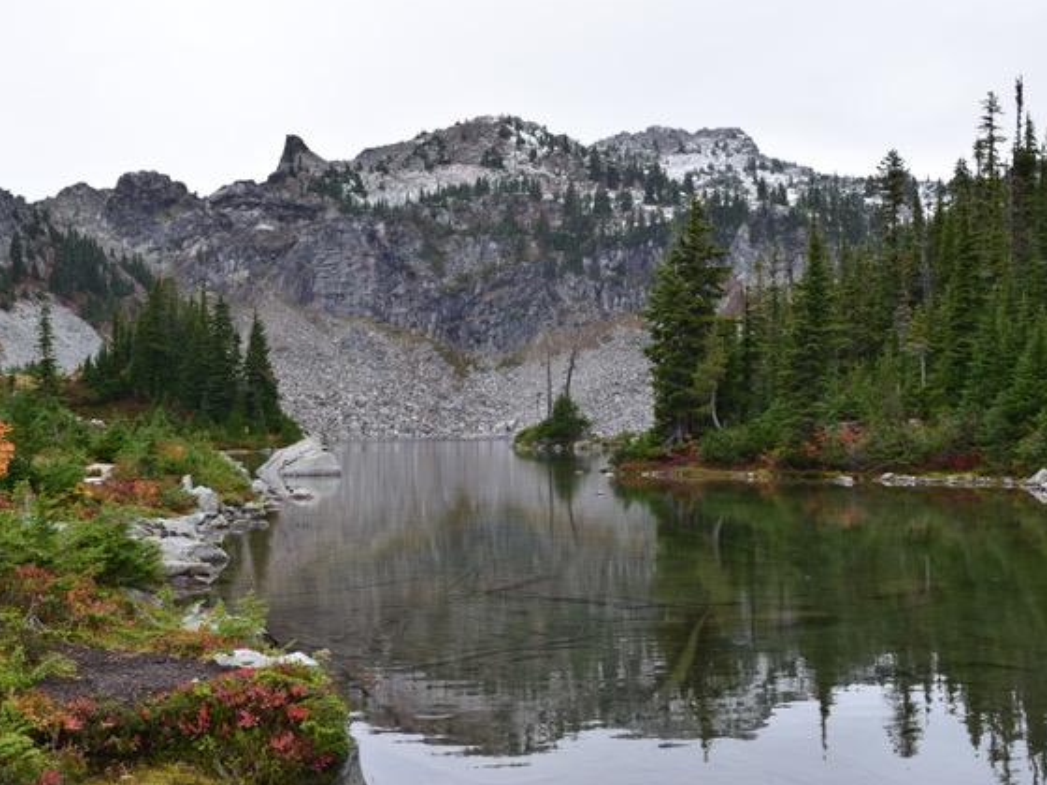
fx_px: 1347
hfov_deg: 42.4
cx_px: 494
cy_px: 392
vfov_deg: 32.5
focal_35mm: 45
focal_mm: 27
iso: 400
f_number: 9
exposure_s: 1/160
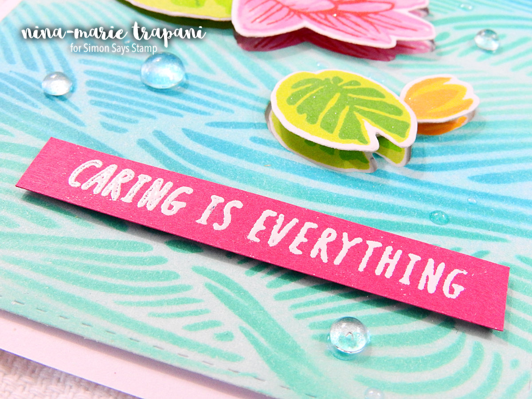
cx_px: 266
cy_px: 200
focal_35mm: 45
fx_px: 692
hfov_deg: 42.1
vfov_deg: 32.2
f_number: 5.6
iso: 400
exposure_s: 1/15
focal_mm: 8.1
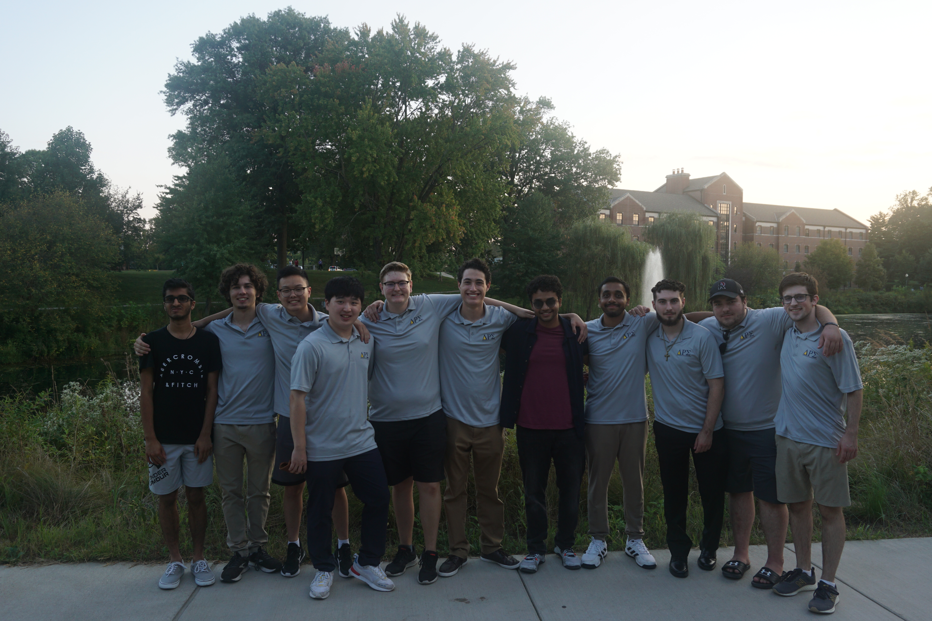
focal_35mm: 30
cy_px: 310
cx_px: 466
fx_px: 777
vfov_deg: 43.6
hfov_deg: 61.9
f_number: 5.6
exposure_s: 1/80
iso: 200
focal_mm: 20
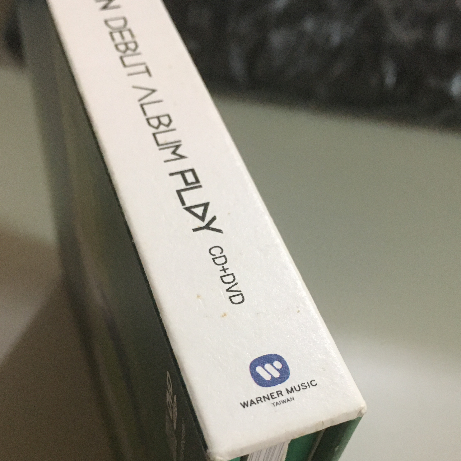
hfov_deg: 39.1
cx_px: 256
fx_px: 648
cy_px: 314
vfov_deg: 38.6
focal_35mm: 43
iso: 200
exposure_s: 1/30
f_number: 2.2
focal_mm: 4.15
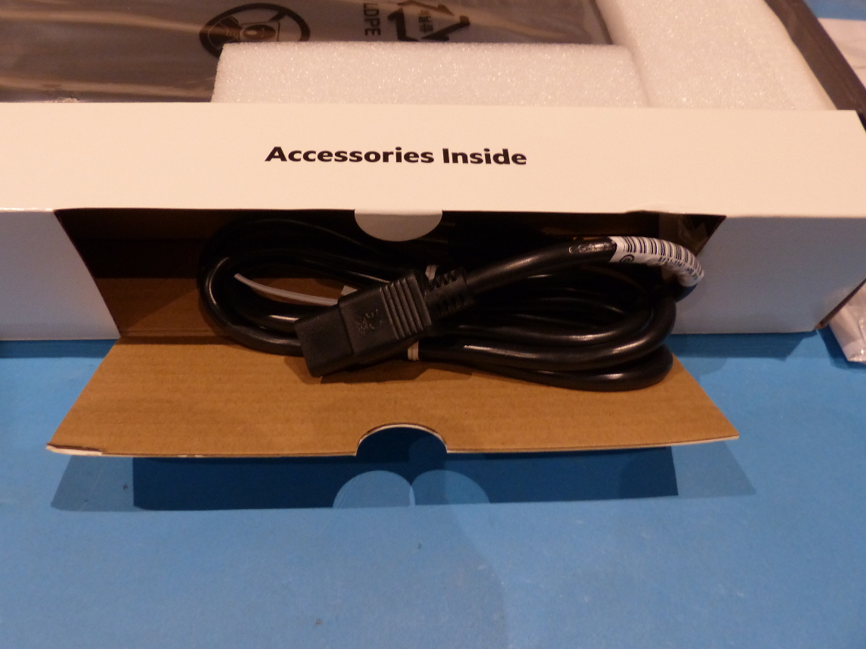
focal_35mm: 28
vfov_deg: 49.7
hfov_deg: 63.4
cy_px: 290
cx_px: 417
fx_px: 700
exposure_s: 1/60
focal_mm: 4.5
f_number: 2.8
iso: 320
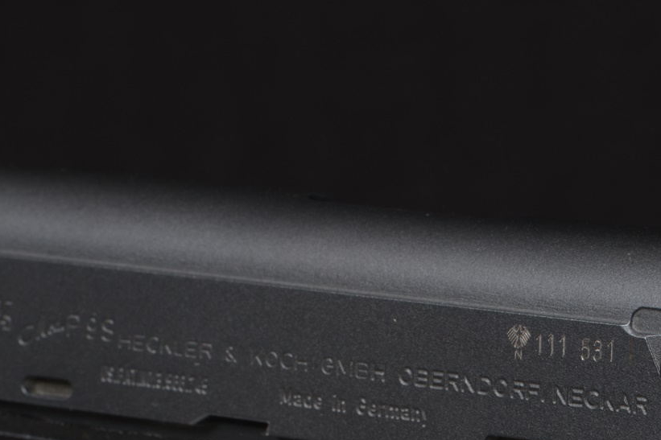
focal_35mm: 262
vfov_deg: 5.2
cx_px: 411
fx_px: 4809
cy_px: 452
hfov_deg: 7.9
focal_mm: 105
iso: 100
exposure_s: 1/60
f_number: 22
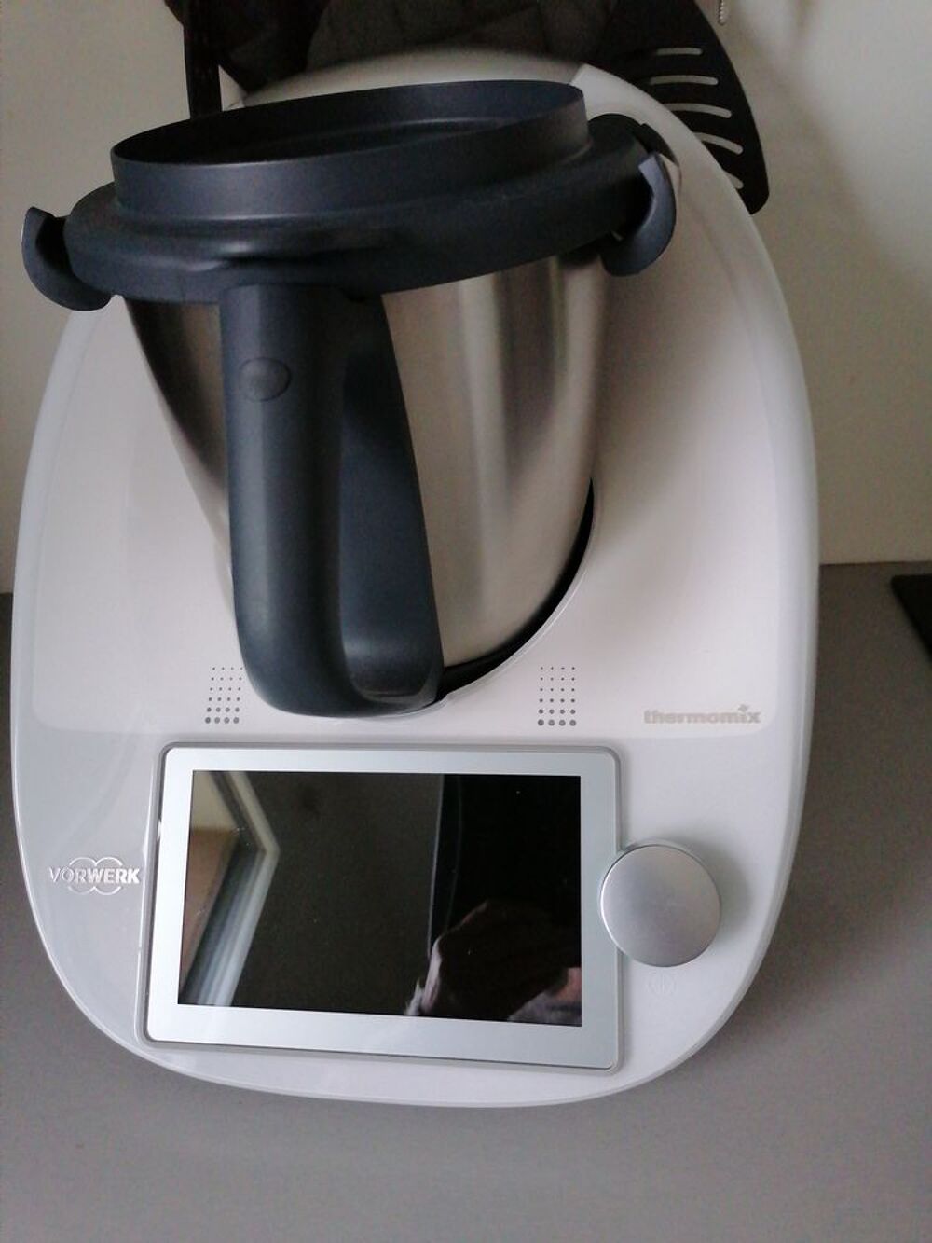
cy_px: 622
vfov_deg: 67.3
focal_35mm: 26
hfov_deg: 53.1
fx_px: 933
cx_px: 466
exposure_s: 1/100
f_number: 1.8
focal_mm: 5.3
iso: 640
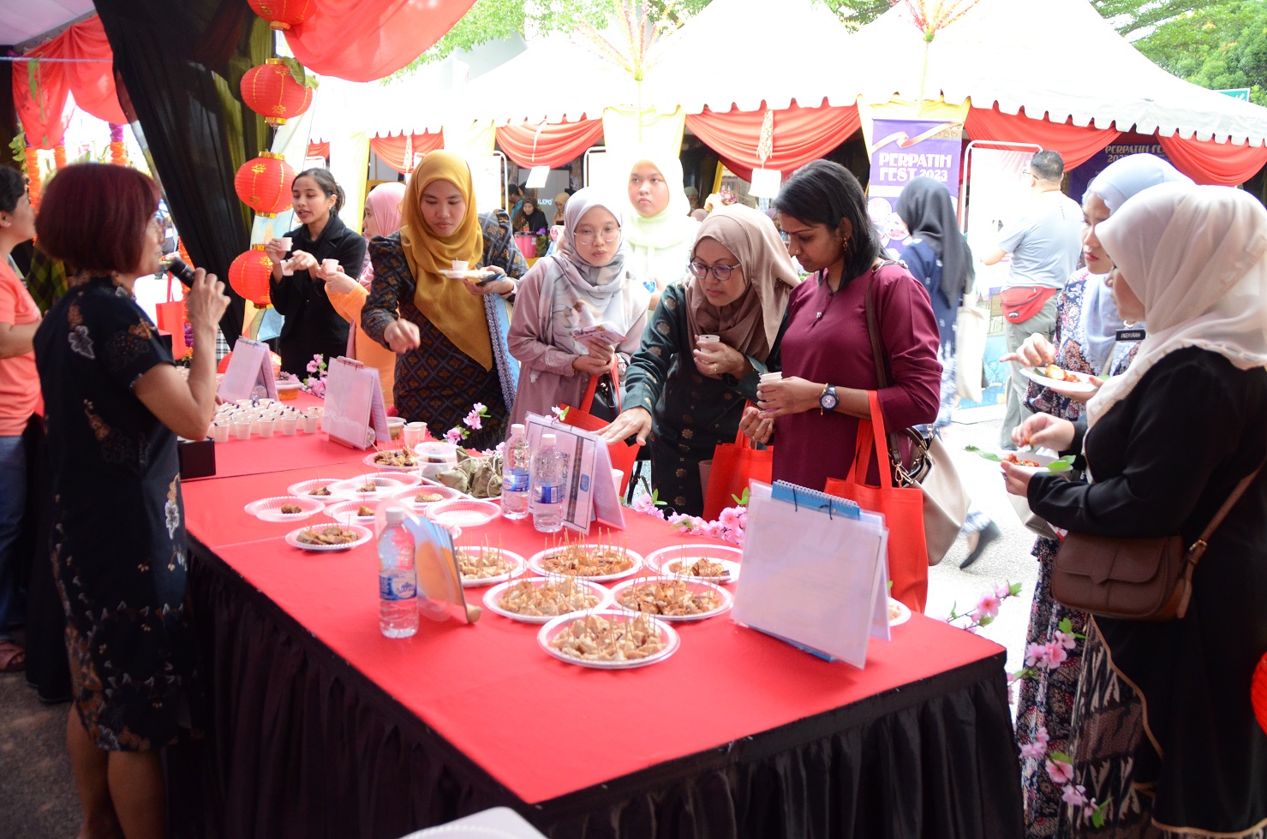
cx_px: 634
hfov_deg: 57.3
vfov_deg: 39.8
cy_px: 420
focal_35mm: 33
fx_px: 1159
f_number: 4
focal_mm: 22
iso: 1600
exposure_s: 1/50
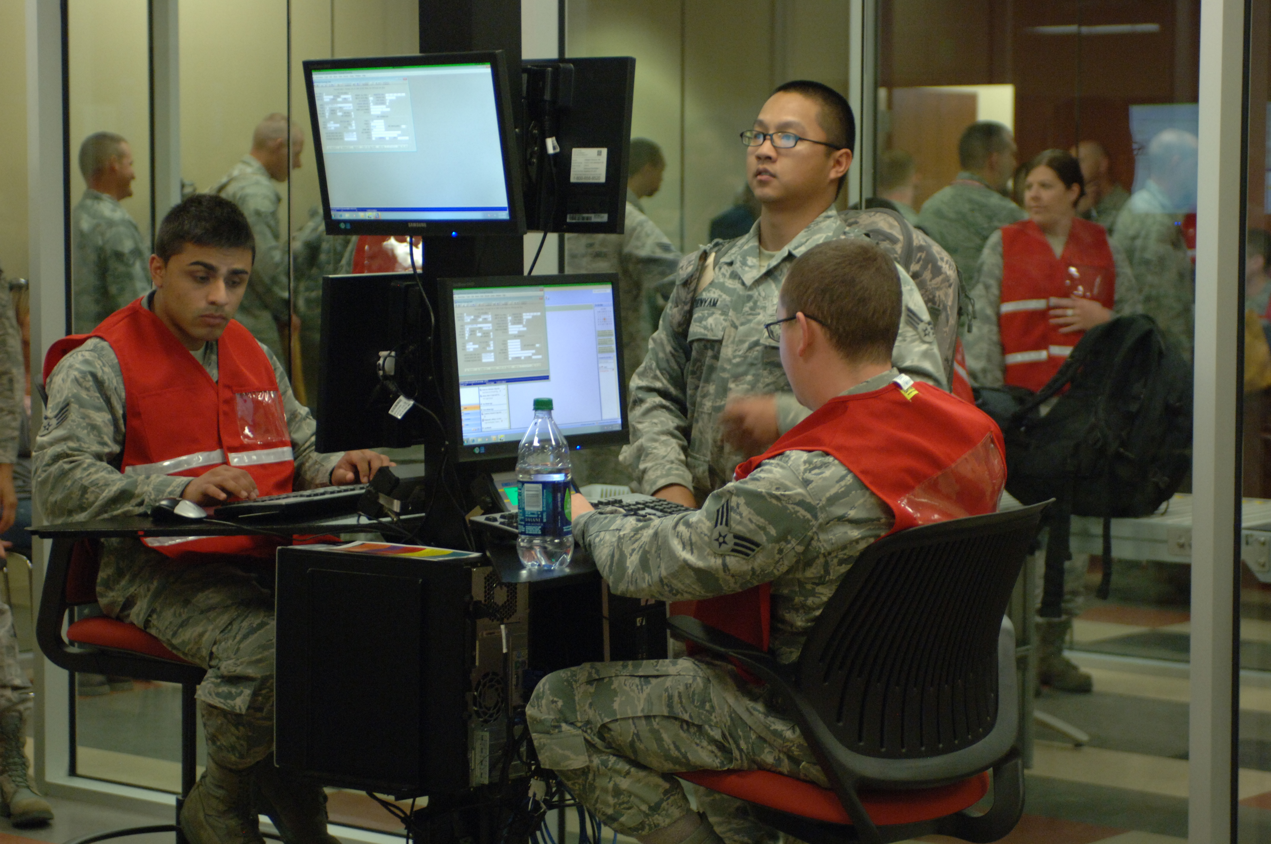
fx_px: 3703
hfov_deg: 19.5
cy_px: 422
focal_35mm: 105
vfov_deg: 13.0
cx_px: 636
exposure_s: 1/60
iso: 800
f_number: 3.2
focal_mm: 70
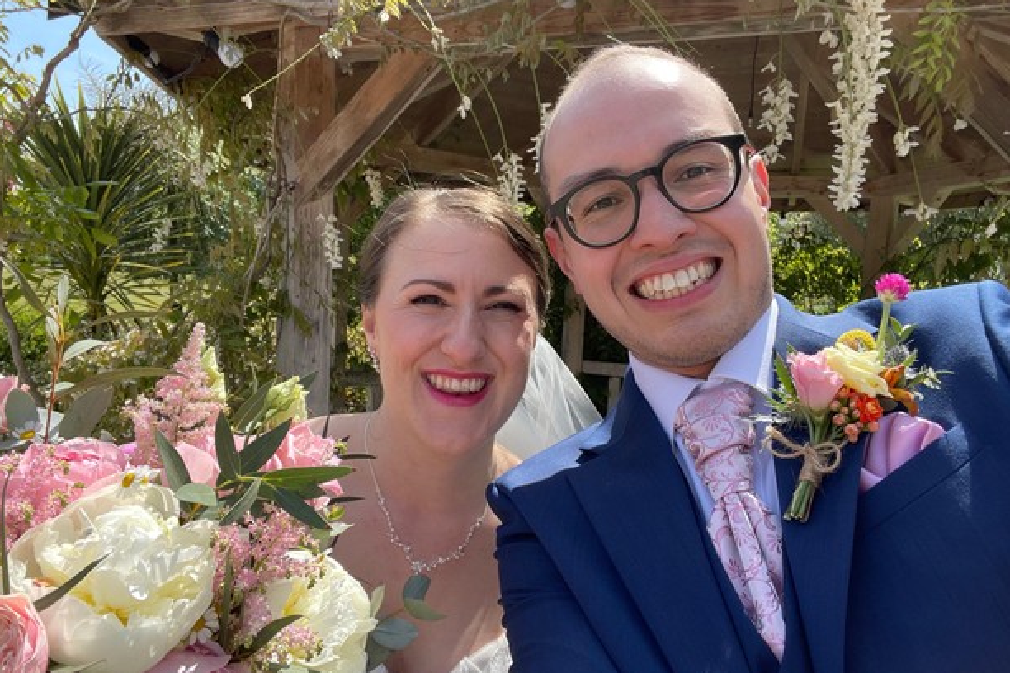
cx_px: 484
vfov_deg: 51.3
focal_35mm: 25
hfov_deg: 71.5
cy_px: 355
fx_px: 701
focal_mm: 2.71
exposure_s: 1/368
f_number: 2.2
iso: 25
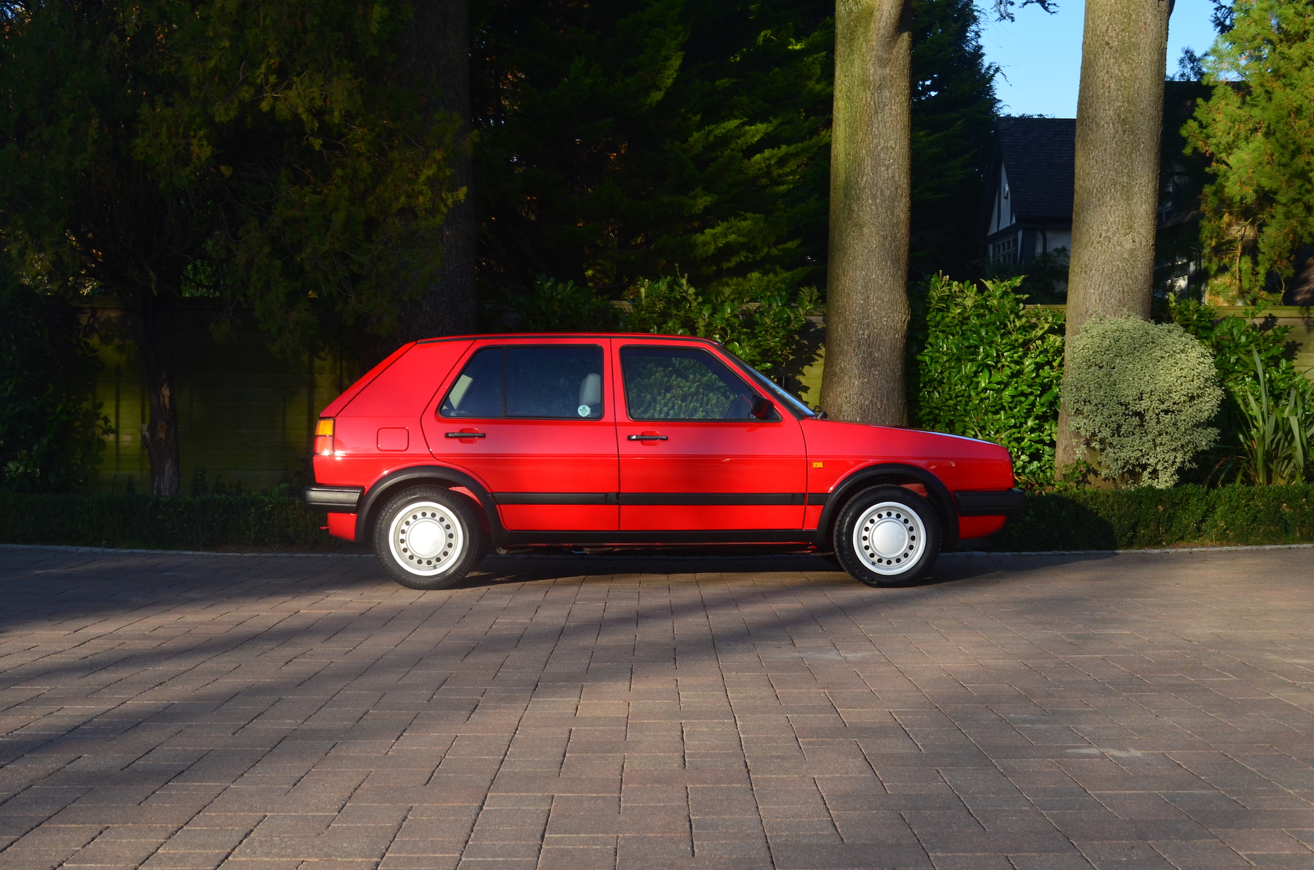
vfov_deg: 25.6
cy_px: 435
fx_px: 1912
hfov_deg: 37.9
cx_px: 657
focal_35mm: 52
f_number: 10
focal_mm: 35
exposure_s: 1/250
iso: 400
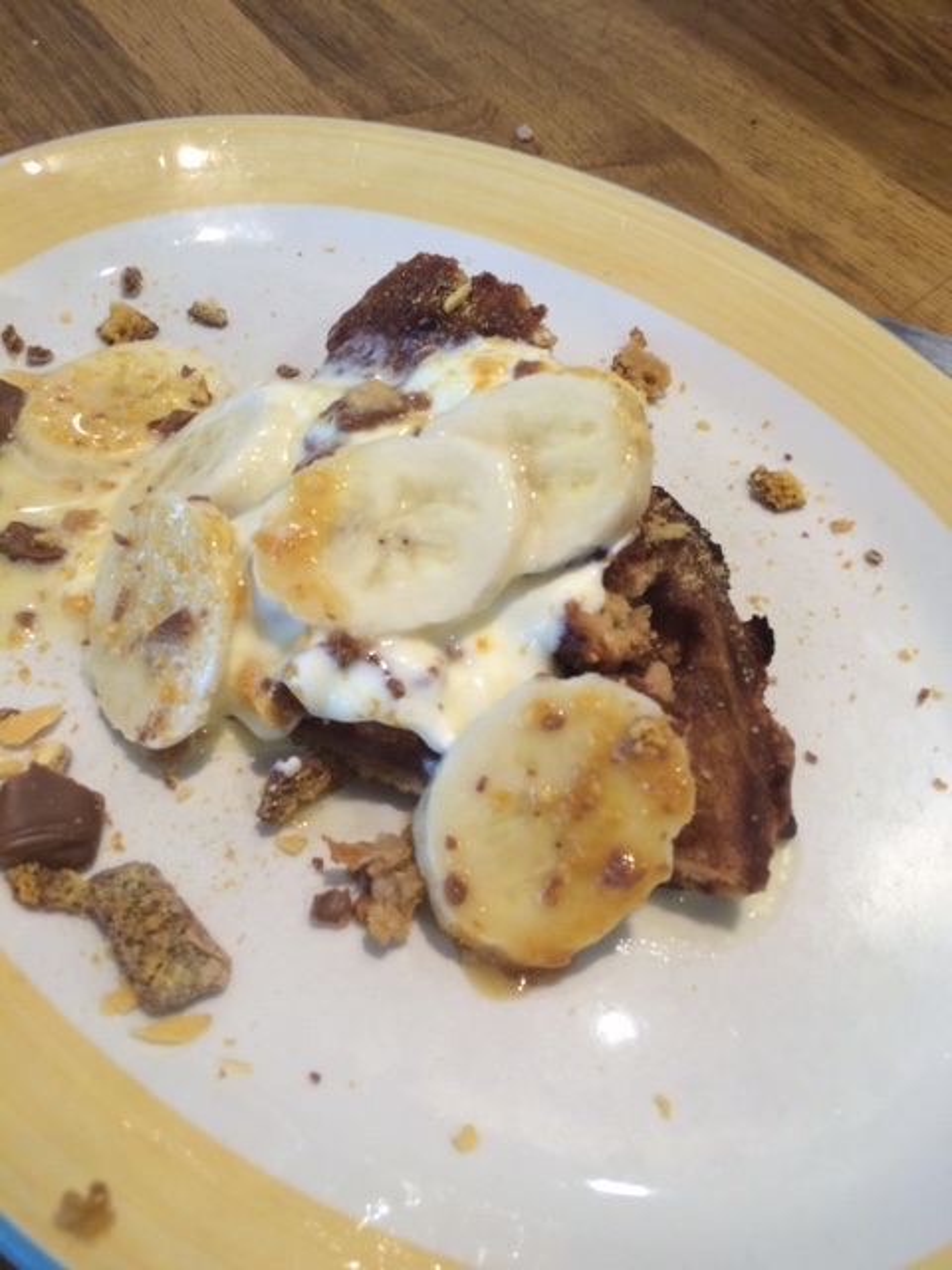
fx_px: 1063
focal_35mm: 29
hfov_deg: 48.2
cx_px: 476
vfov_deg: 61.7
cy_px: 635
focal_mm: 4.15
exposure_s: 1/30
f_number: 2.2
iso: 40
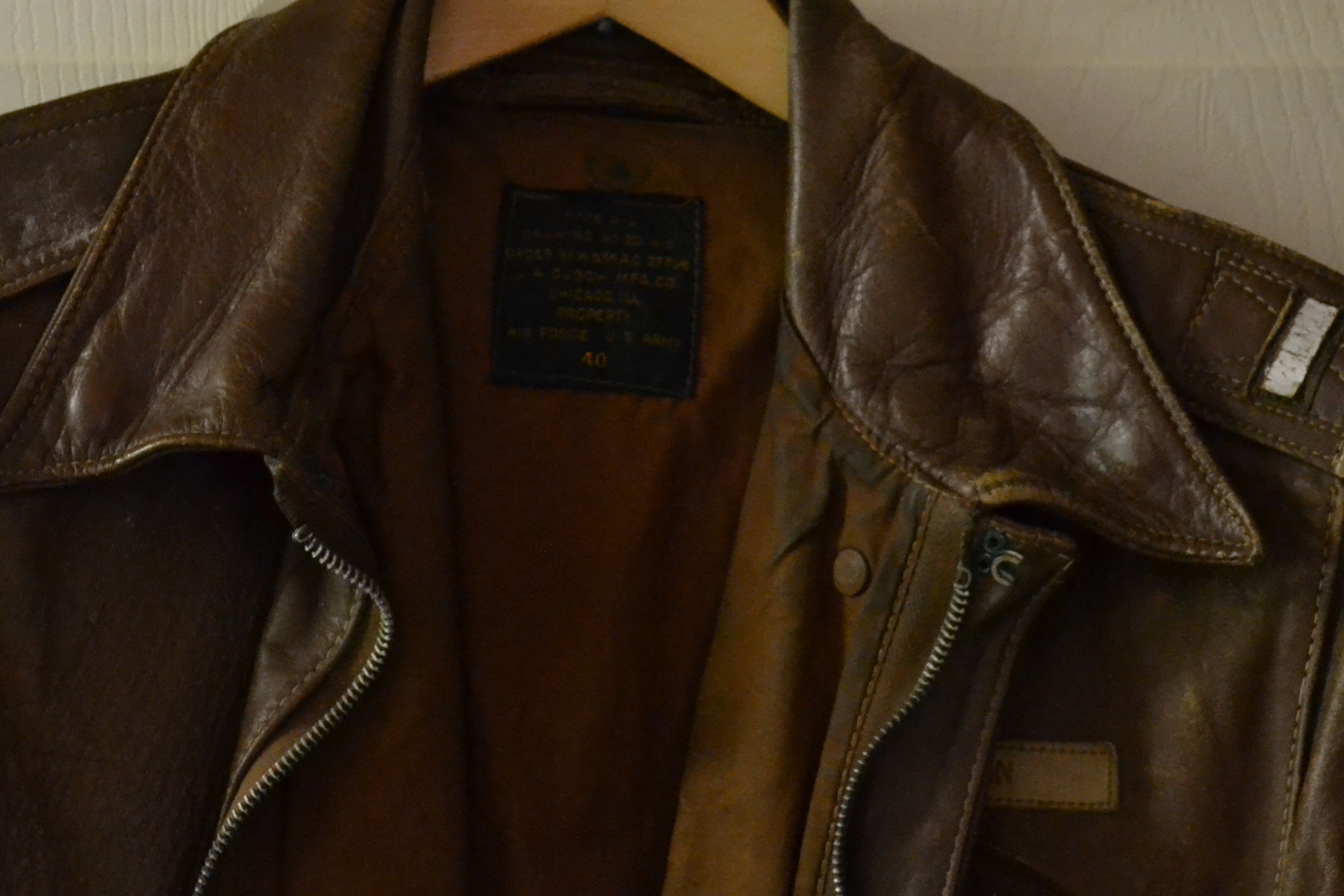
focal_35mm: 99
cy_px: 563
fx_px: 3696
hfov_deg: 20.6
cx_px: 539
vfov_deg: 13.8
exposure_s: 1/30
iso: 3200
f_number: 5.6
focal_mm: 38
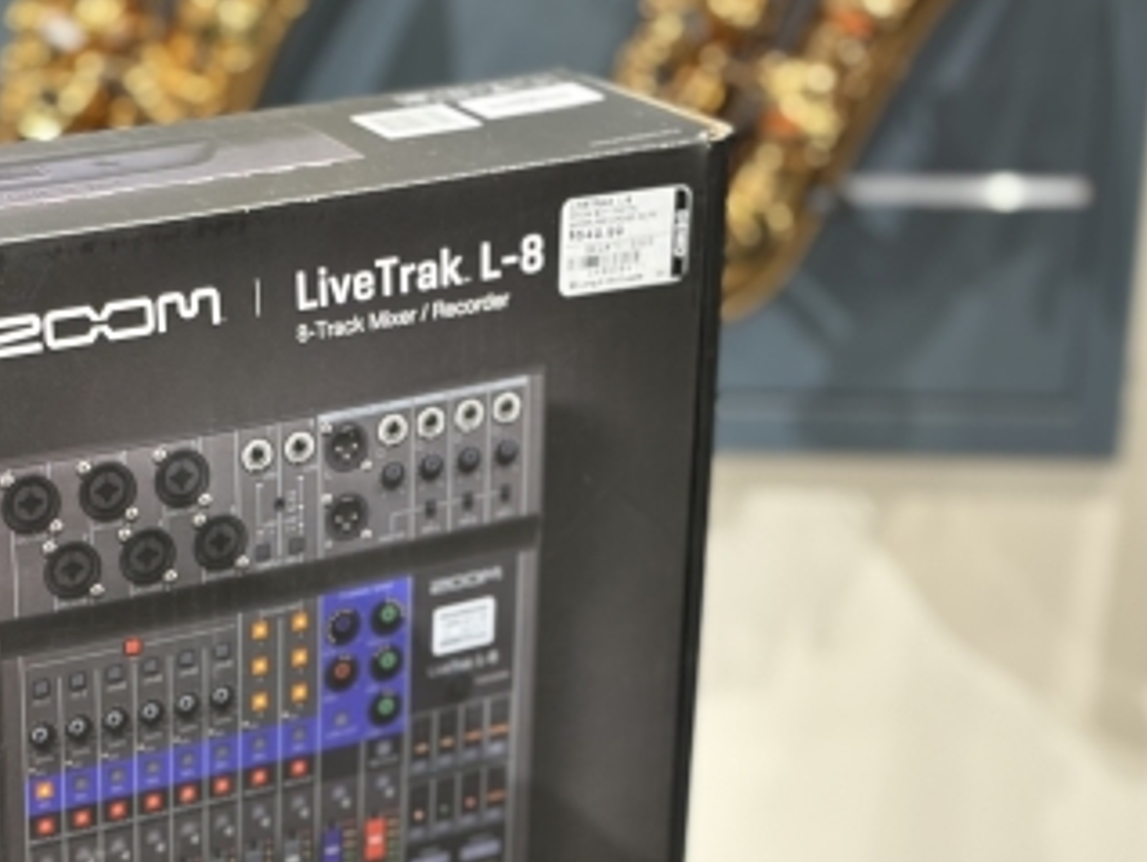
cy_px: 692
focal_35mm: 85
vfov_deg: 17.2
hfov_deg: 22.8
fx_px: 2819
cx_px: 278
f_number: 1.6
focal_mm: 5.96
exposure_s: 1/40
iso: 160
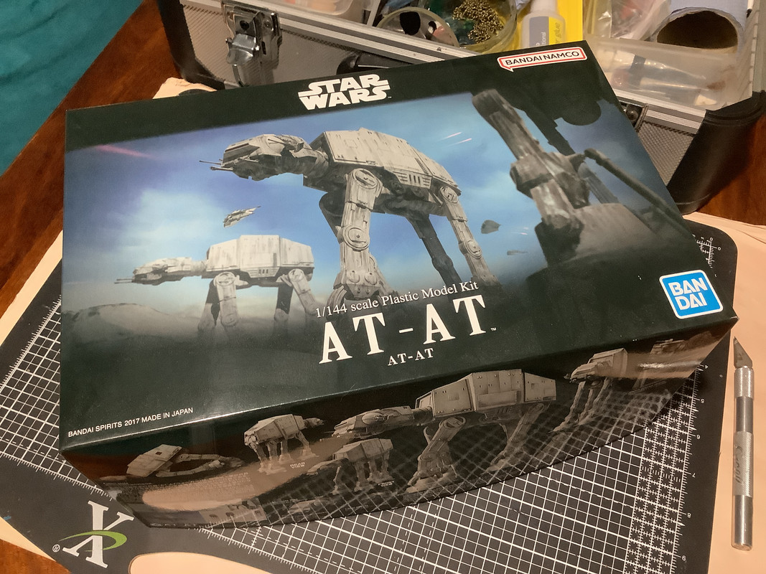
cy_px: 287
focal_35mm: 31
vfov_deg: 45.4
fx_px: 686
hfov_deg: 58.4
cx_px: 383
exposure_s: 1/50
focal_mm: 3.3
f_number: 2.4
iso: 400
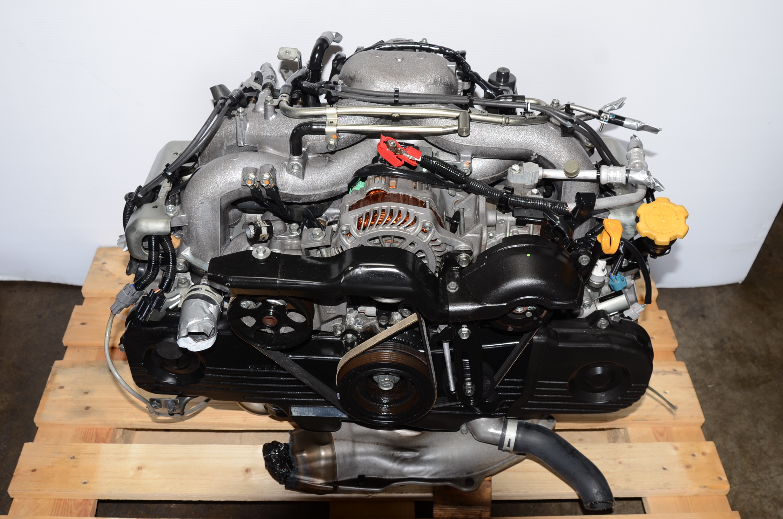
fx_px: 781
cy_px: 260
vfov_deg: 36.7
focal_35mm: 36
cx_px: 392
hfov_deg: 53.2
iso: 100
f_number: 6.3
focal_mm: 24
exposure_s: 1/40
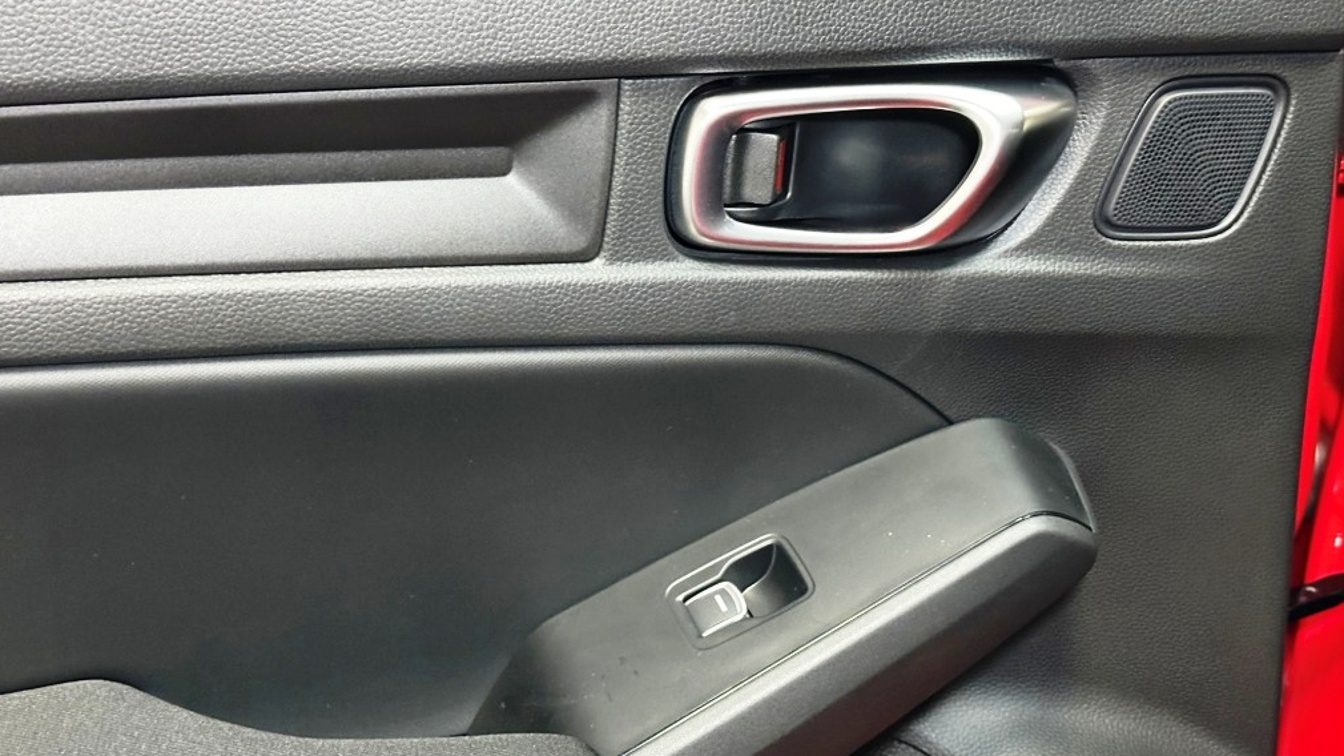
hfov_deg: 39.2
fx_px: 1889
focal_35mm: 53
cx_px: 667
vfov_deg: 22.6
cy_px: 455
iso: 640
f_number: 1.78
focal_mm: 6.86
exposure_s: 1/30
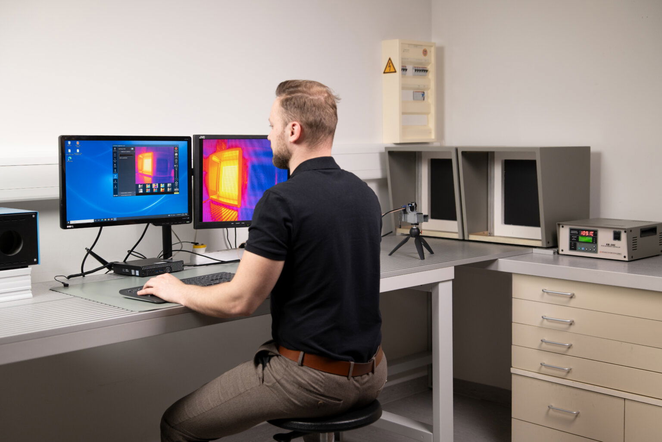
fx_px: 809
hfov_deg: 44.5
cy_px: 221
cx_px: 331
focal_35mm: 44
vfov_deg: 30.5
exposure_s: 1/160
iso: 640
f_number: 2.8
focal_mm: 44
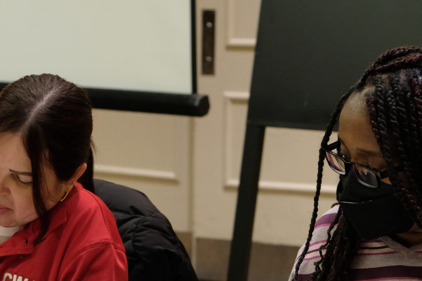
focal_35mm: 156
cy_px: 244
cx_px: 150
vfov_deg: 8.8
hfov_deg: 13.2
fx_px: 1828
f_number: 4
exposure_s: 1/30
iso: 1600
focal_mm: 50.5
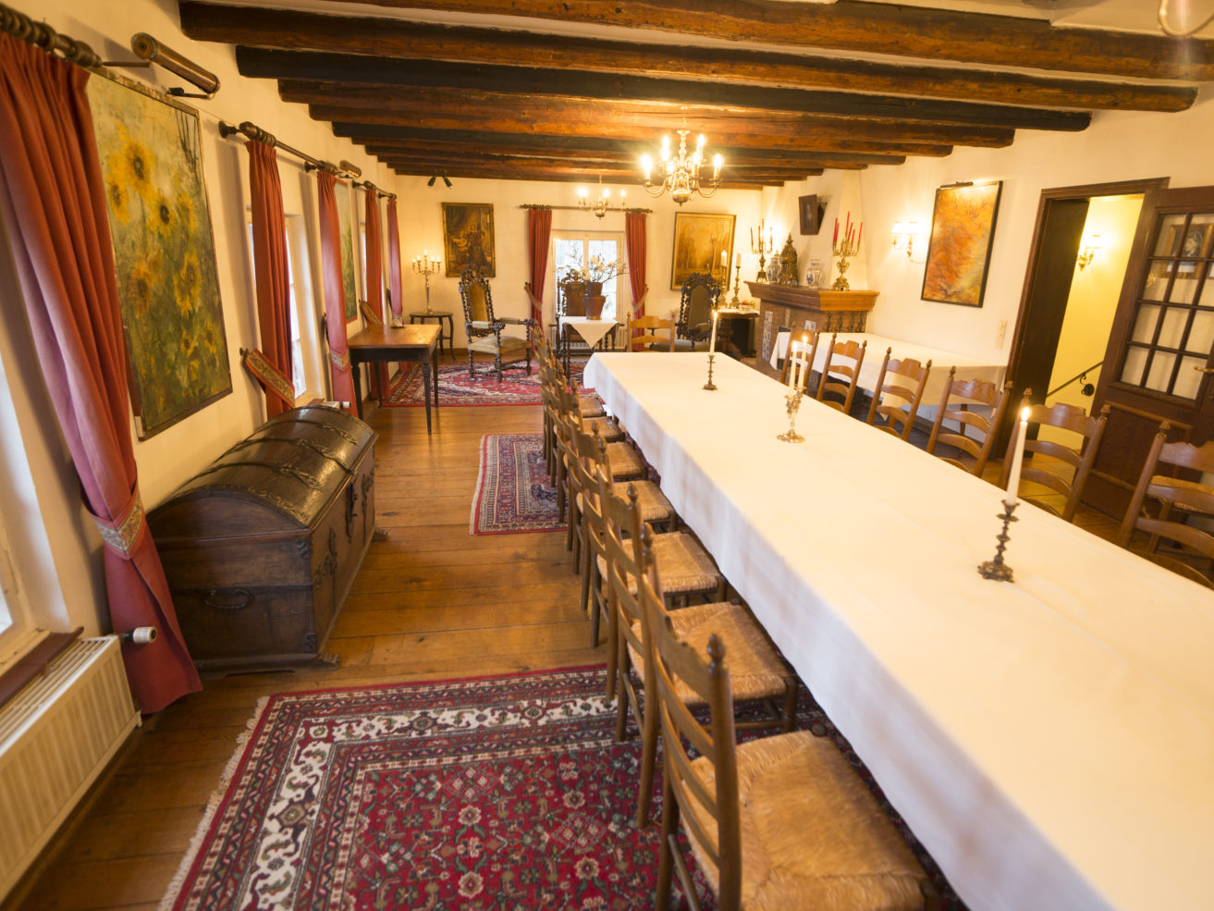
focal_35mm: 18
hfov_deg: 87.7
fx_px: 631
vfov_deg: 71.6
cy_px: 461
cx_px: 621
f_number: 2.8
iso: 100
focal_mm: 16
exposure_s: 1/5
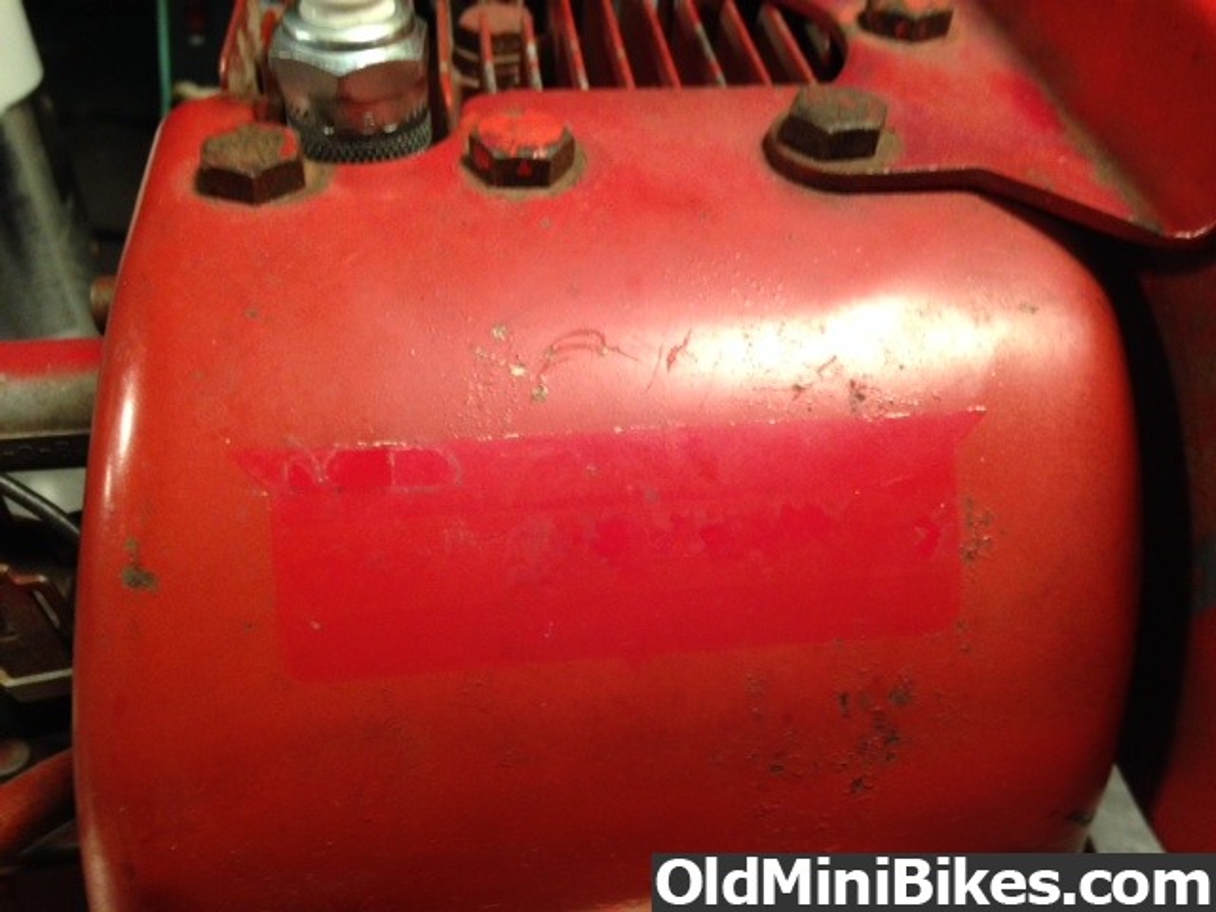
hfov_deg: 55.4
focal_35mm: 33
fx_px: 1159
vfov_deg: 42.9
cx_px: 608
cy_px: 456
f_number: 2.4
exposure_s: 1/20
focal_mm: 4.12
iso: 200
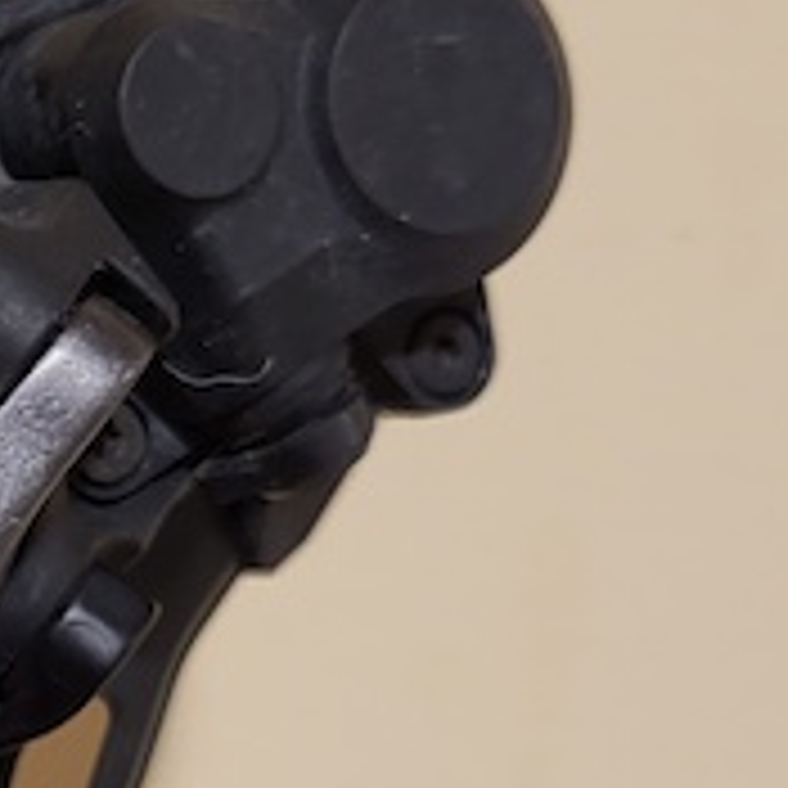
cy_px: 752
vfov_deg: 16.3
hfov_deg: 15.6
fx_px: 2704
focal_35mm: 105
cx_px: -288
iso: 250
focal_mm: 5.4
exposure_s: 1/40
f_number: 1.8
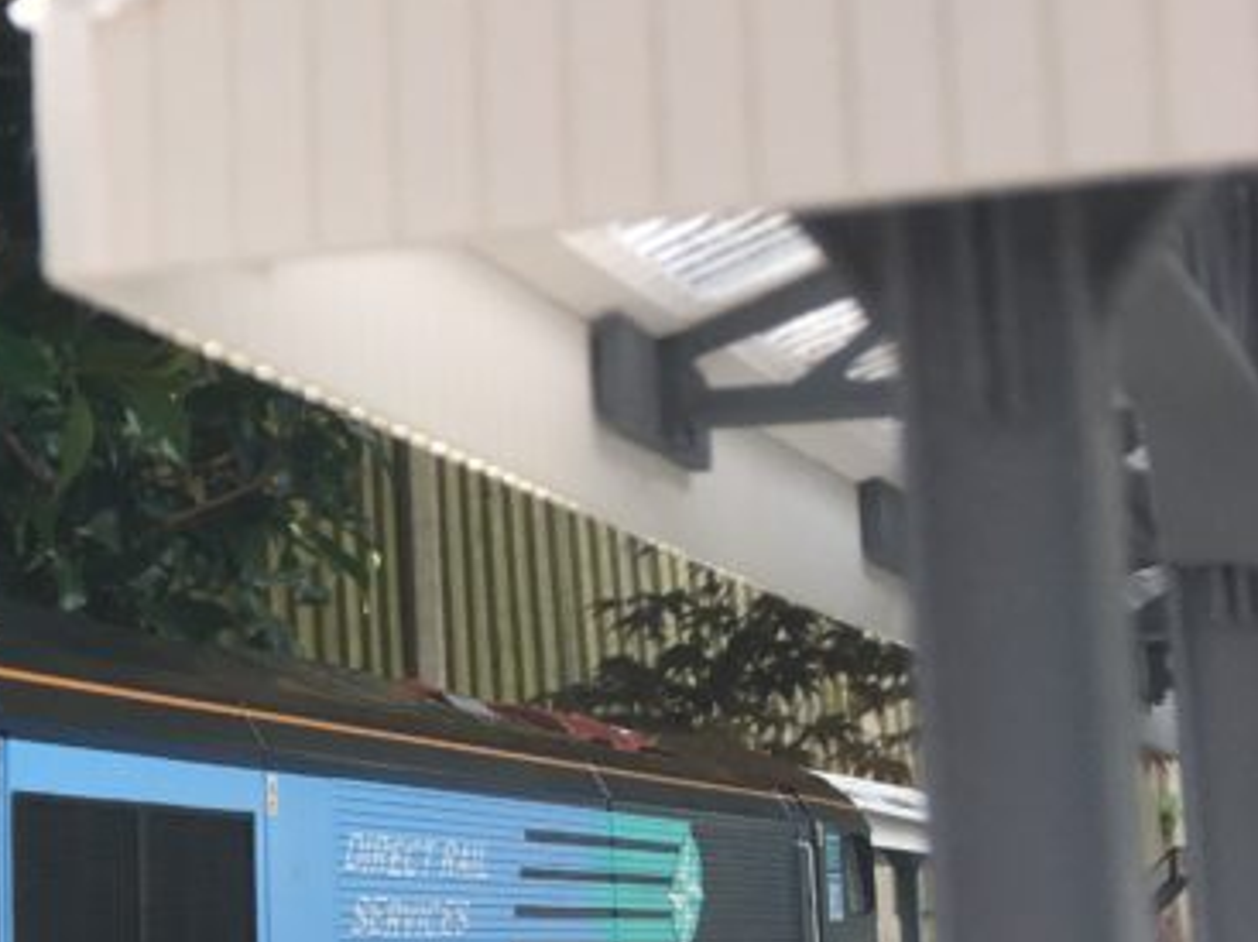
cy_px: 367
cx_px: -435
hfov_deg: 21.5
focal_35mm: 81
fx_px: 2943
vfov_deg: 18.2
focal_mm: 4.15
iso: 25
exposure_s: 1/371
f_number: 2.2
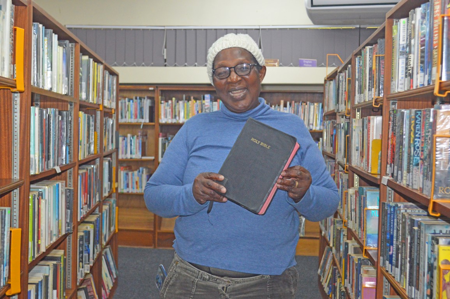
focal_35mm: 52
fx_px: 656
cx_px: 225
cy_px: 150
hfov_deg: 37.9
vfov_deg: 25.7
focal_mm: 35
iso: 2000
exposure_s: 1/60
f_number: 5
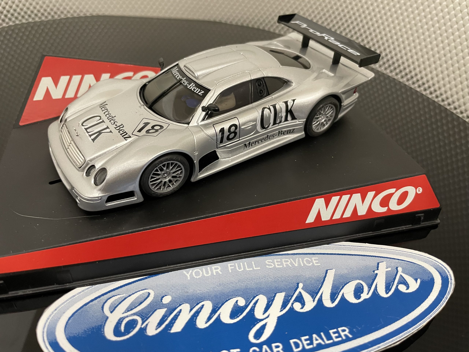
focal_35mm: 26
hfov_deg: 67.3
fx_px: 352
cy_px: 176
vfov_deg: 53.1
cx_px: 234
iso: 400
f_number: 1.6
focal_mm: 4.2
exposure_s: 1/60
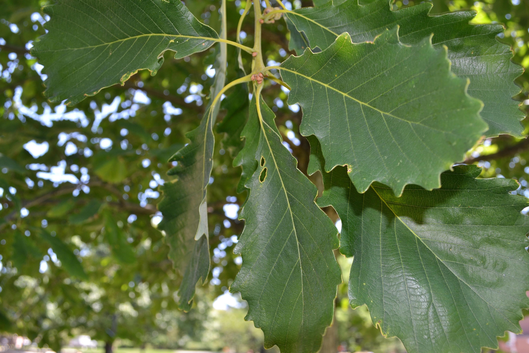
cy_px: 164
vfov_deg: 43.6
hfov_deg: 61.9
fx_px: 441
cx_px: 279
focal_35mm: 30
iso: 100
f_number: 6.3
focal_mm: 18
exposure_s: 1/60
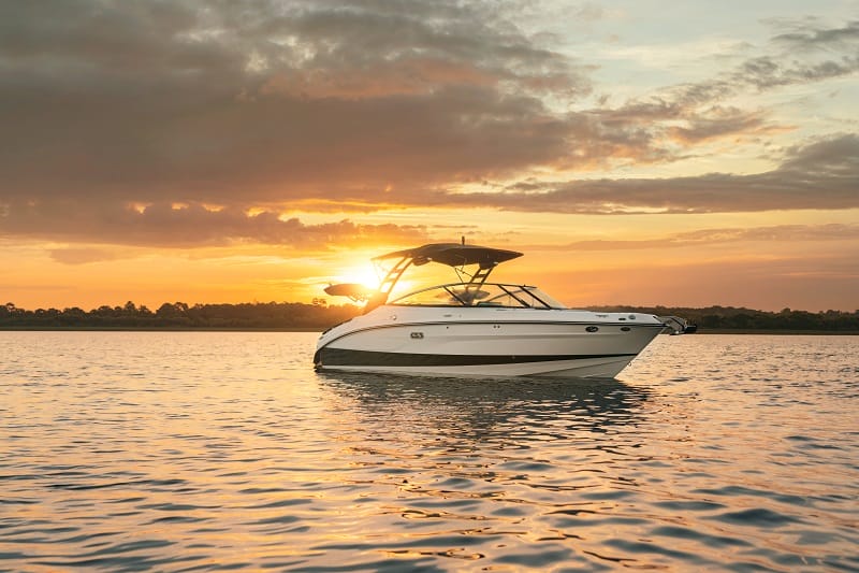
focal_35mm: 37
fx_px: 883
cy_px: 286
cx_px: 430
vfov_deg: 35.9
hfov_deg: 51.9
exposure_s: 1/250
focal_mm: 37
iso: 100
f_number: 4.5
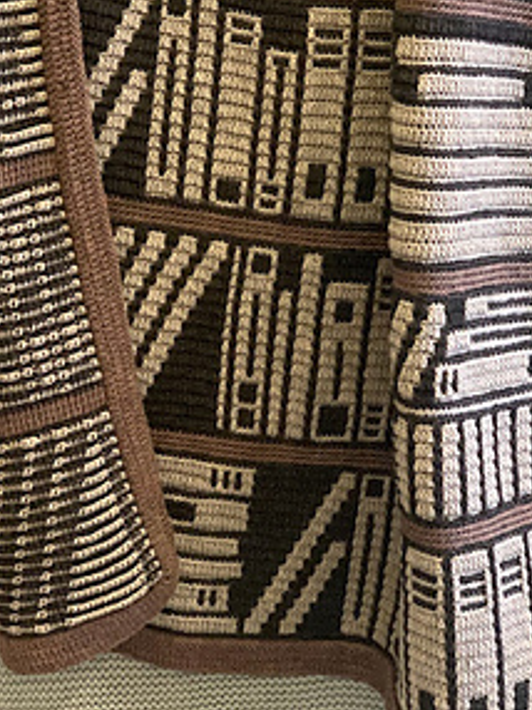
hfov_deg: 16.2
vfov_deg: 21.4
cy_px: 179
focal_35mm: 91
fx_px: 1868
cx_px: 257
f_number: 2.4
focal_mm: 6
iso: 500
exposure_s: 1/25
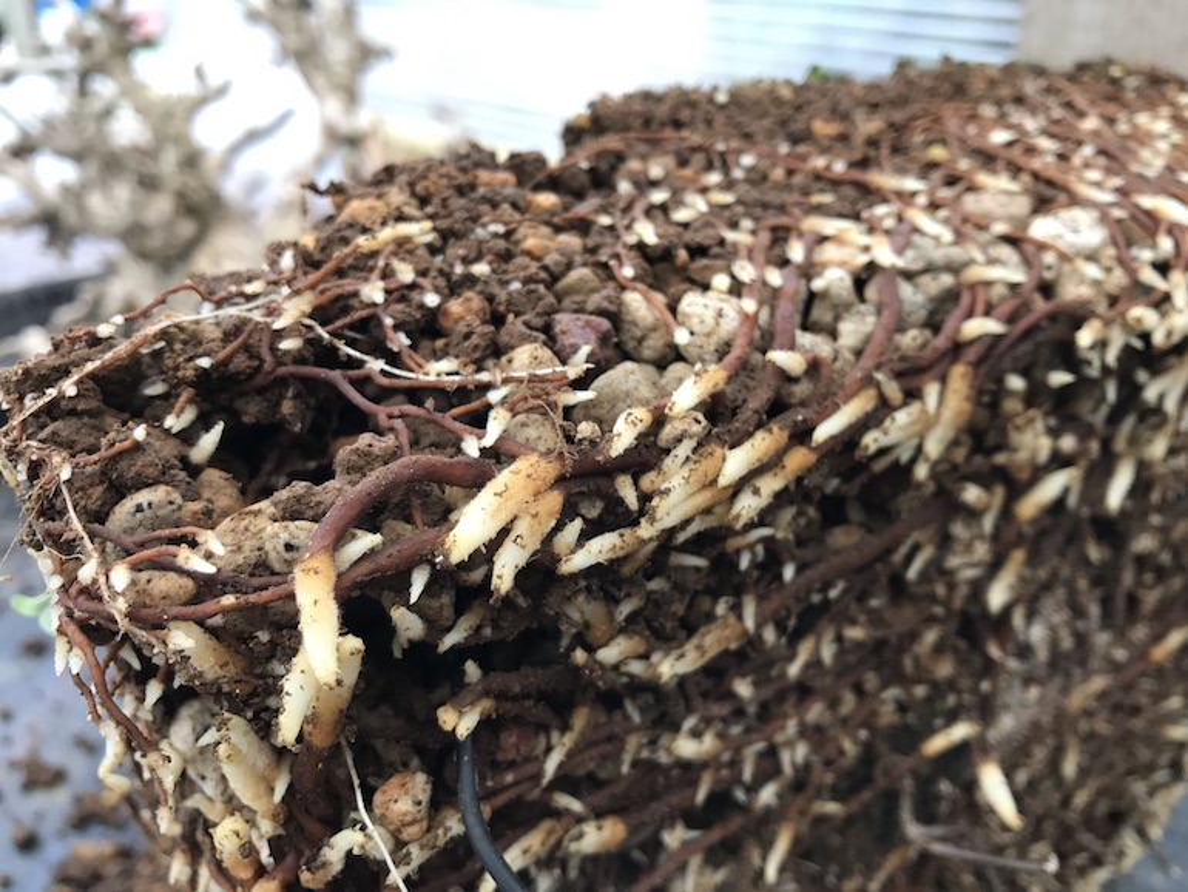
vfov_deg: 49.8
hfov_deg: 63.4
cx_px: 594
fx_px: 961
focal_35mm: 28
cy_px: 446
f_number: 1.8
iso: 32
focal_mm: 3.99
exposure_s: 1/100
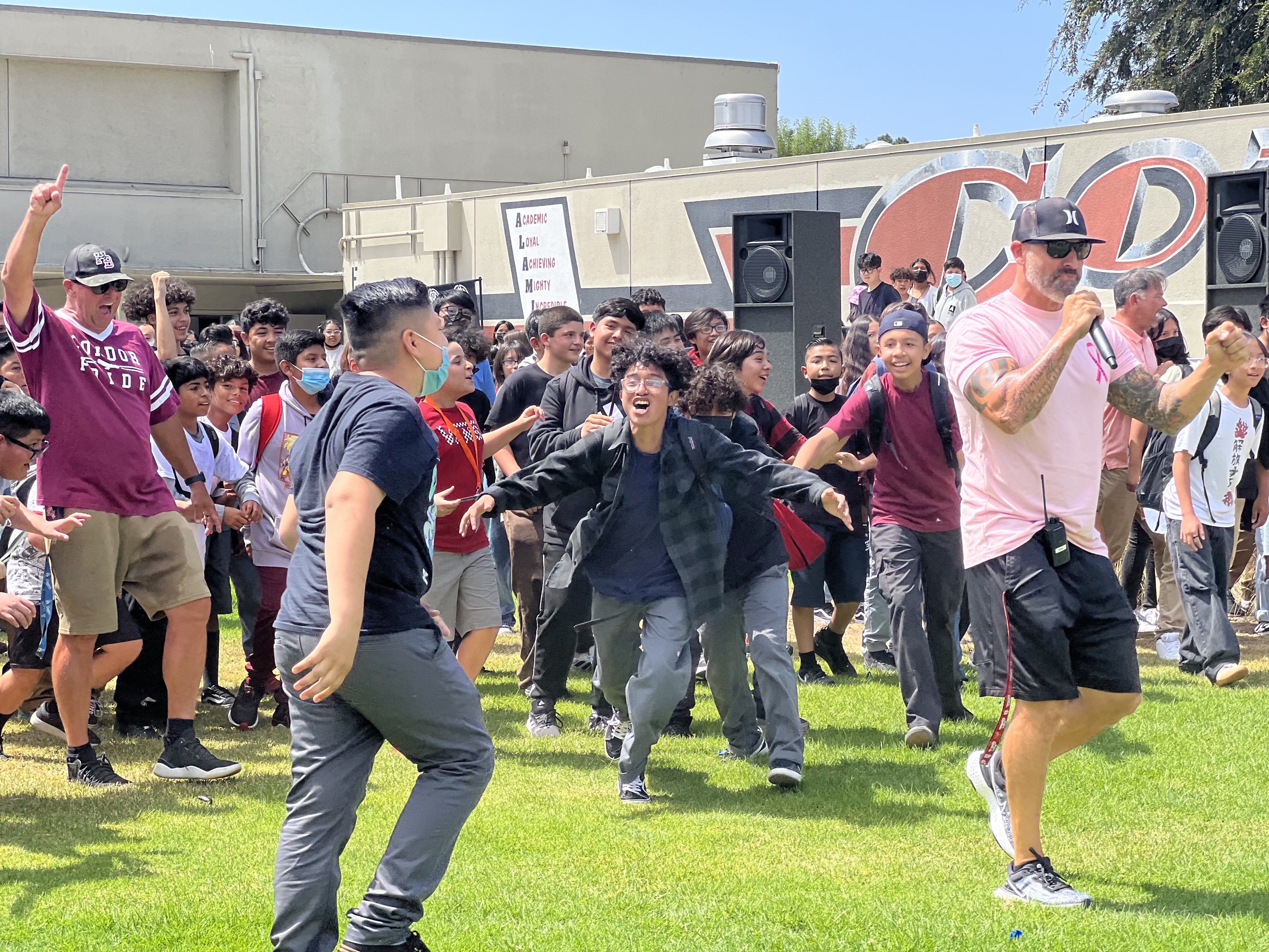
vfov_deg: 19.1
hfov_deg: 25.3
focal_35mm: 77
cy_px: 476
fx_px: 2823
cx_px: 634
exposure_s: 1/395
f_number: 2.8
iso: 32
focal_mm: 9
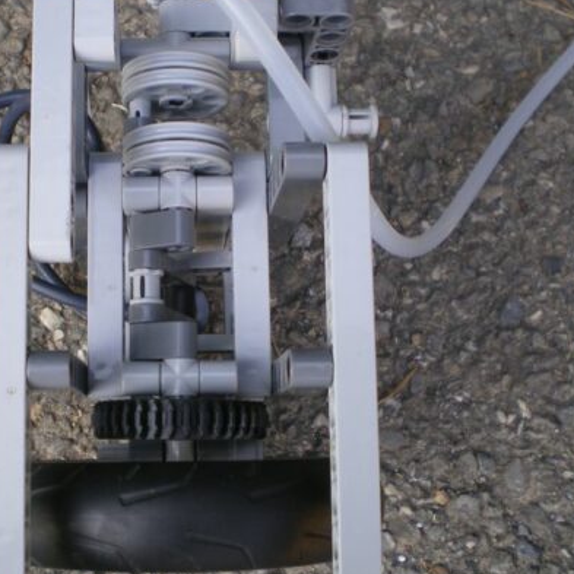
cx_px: 176
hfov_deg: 33.6
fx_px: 938
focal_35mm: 50
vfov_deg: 34.0
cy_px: 281
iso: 64
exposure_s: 1/60
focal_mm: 6.3
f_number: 3.1
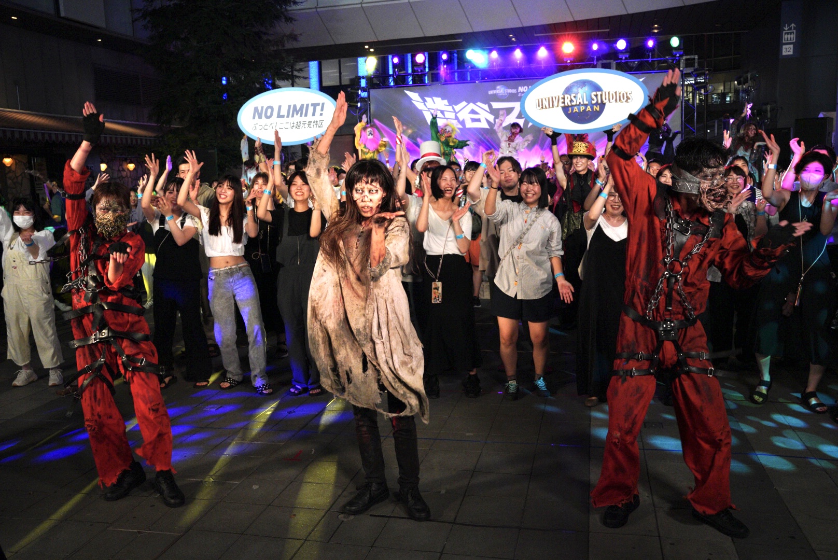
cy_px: 280
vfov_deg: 39.8
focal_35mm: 33
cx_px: 419
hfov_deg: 56.9
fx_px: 773
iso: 5000
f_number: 9
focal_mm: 33.2
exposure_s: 1/250
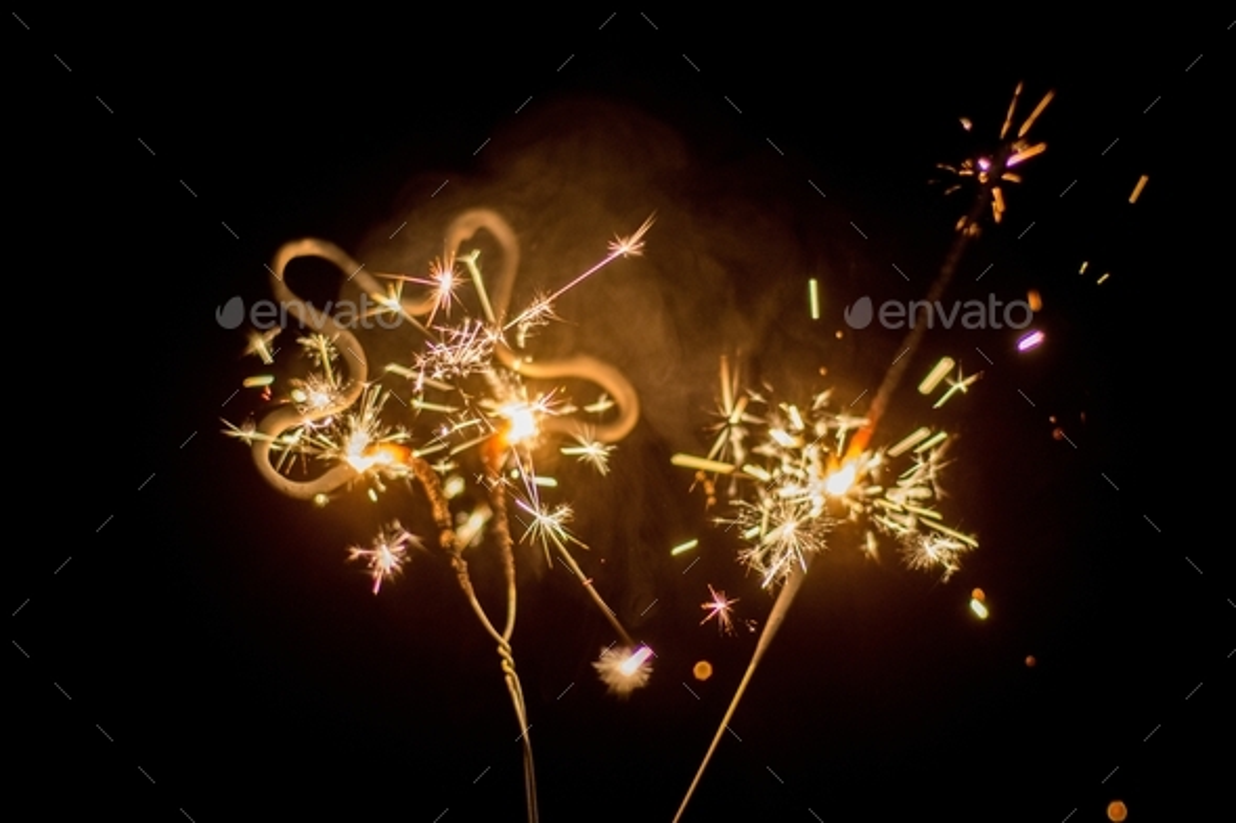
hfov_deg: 27.0
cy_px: 412
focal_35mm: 75
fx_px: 2574
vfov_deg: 18.2
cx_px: 618
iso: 640
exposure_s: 1/320
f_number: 2.5
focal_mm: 50
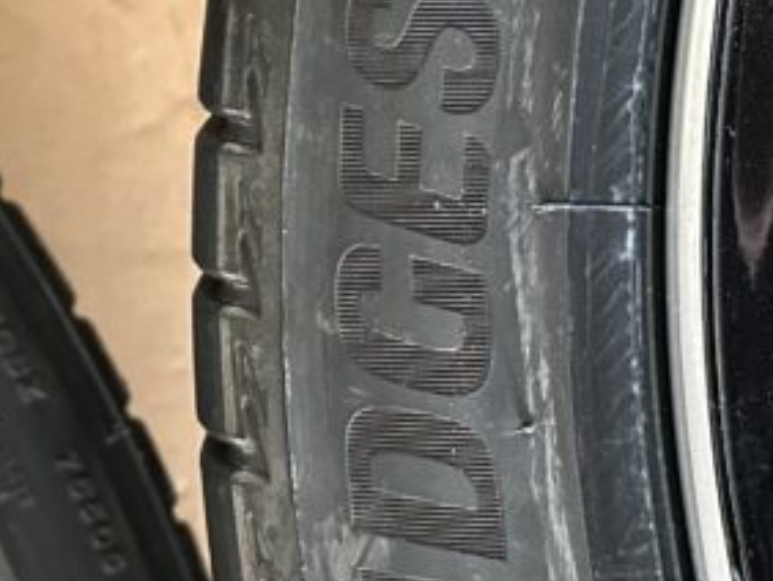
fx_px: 1944
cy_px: 167
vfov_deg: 16.9
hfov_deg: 22.5
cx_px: 428
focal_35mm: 87
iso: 640
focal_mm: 6.86
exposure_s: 1/60
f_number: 1.78
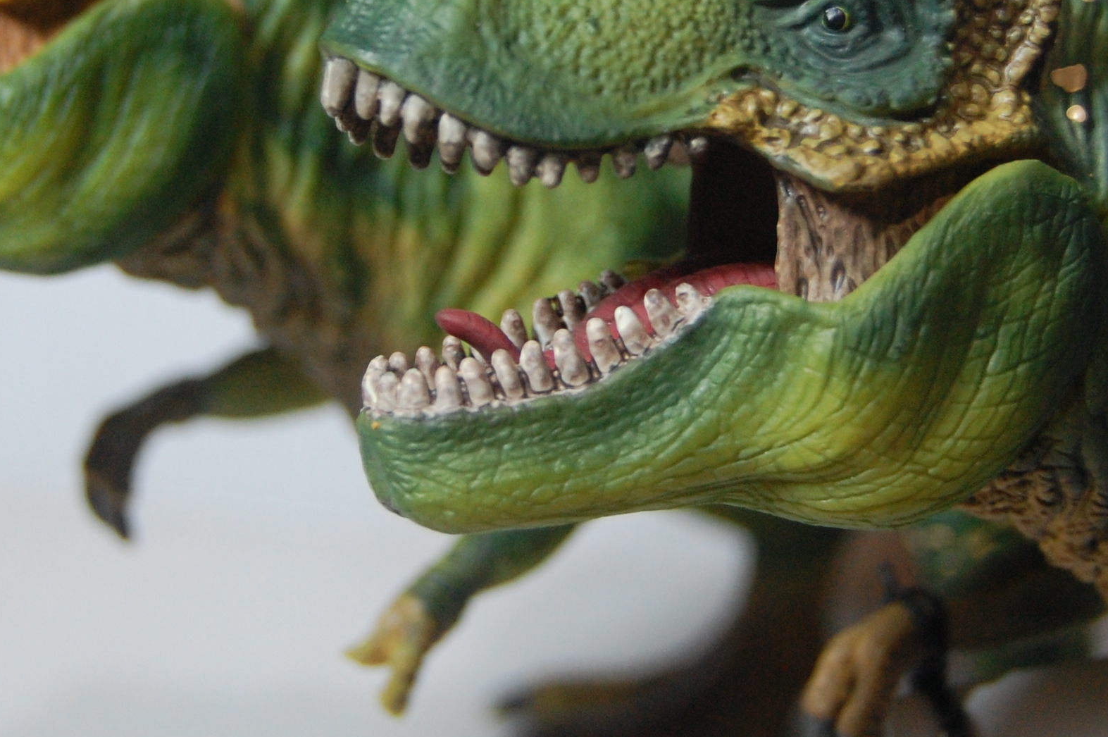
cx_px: 475
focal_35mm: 109
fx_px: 3352
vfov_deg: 12.5
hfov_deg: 18.8
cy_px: 161
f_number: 4.8
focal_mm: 38
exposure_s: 1/13
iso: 800
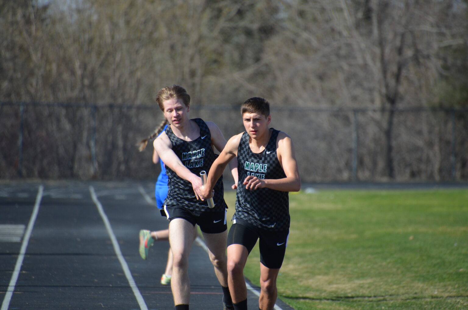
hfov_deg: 3.4
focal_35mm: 600
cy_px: 155
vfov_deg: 2.3
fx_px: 7783
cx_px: 234
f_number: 6.3
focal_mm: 400
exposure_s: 1/1600
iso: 400
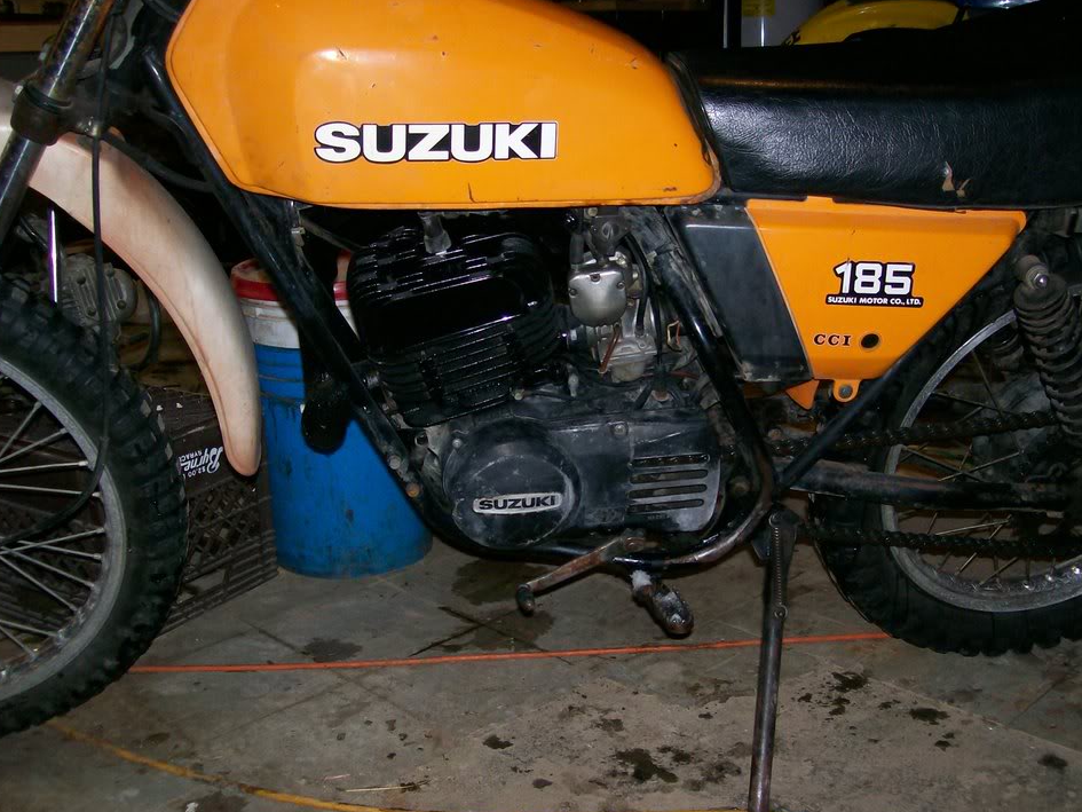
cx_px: 570
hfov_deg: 47.8
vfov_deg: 36.8
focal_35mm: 39
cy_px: 436
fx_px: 1219
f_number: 2.7
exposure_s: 1/64
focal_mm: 6
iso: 140
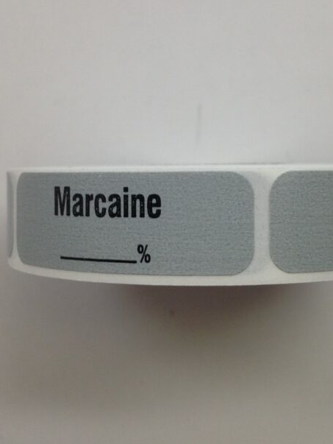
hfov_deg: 26.1
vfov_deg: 34.2
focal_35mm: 56
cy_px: 177
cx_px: 199
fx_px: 718
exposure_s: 1/60
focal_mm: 4.12
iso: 64
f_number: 2.4
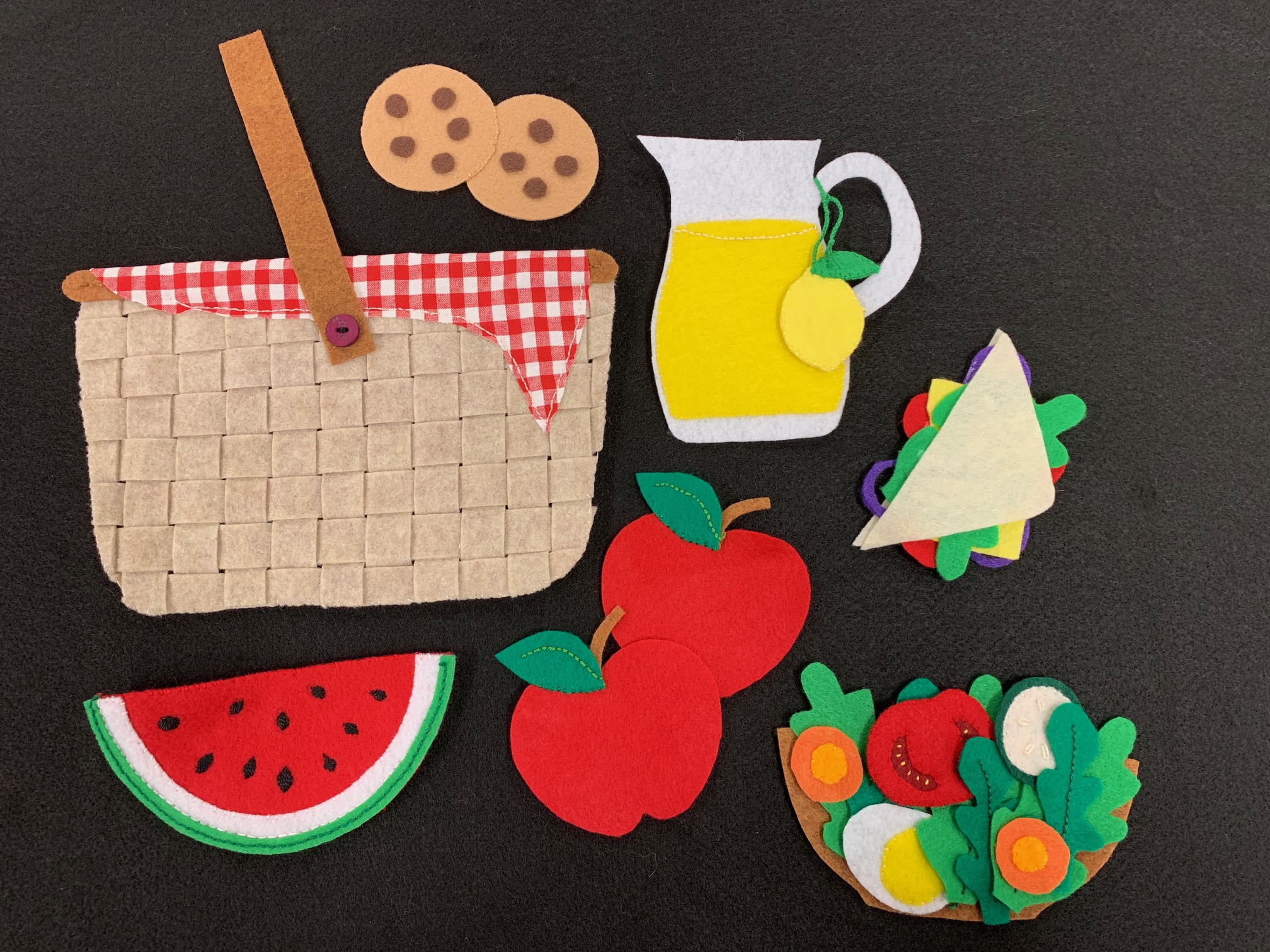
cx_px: 635
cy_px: 476
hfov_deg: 67.3
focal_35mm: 26
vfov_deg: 53.1
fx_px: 954
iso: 100
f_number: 1.8
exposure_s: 1/60
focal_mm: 4.25
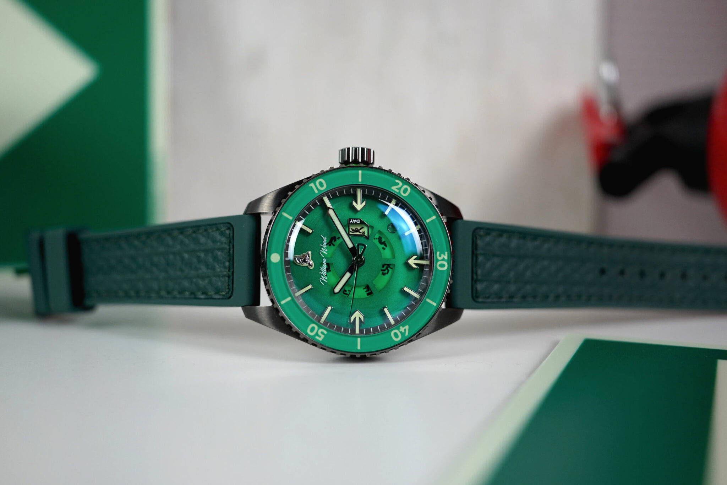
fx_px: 707
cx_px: 364
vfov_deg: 37.8
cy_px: 242
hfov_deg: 54.4
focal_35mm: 35
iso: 800
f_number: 2.8
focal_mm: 35
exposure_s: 1/250
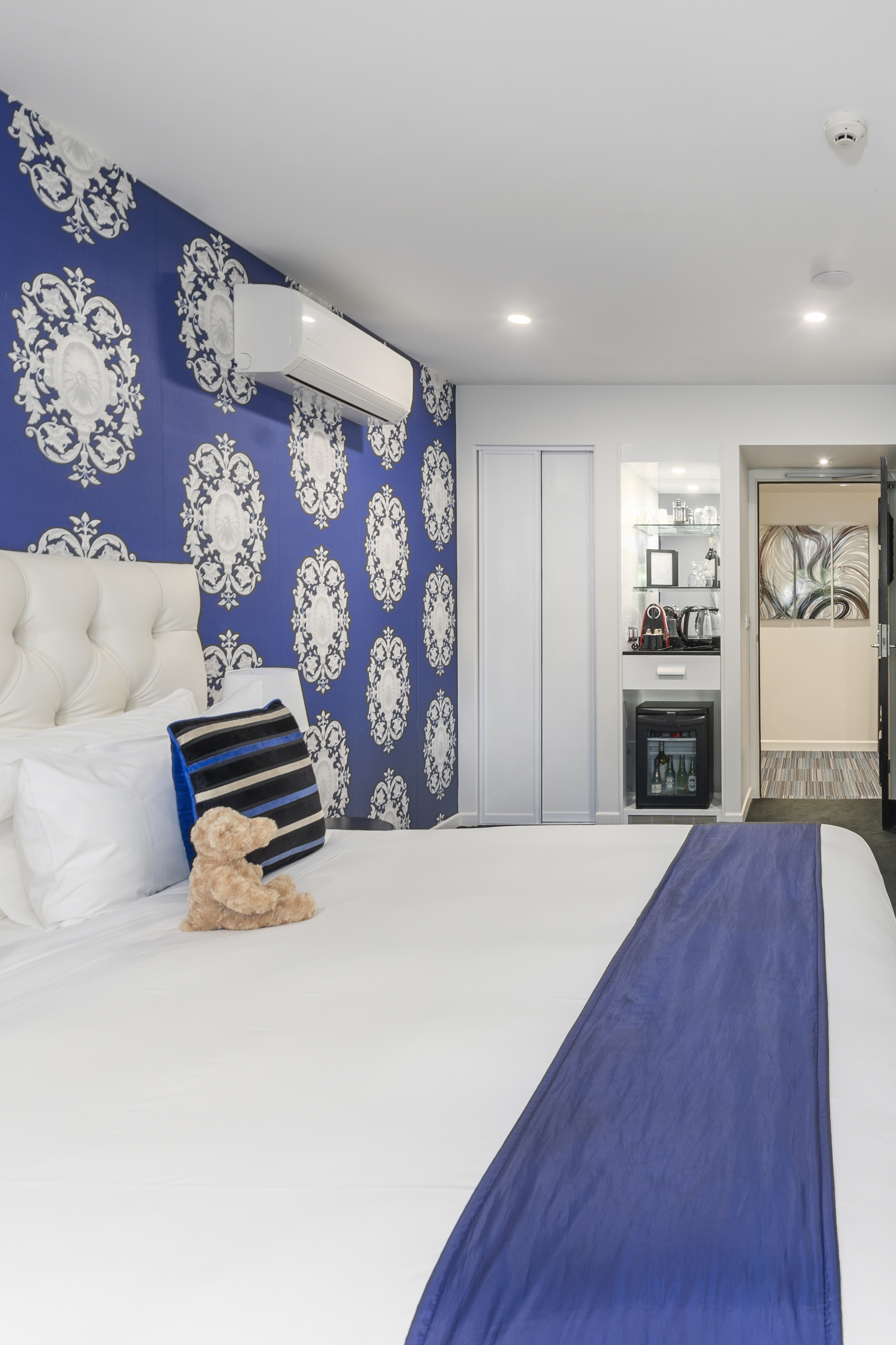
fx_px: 821
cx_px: 767
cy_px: 702
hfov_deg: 52.0
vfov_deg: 78.5
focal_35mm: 22
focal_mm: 14
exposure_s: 1/2
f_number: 7.1
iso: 100
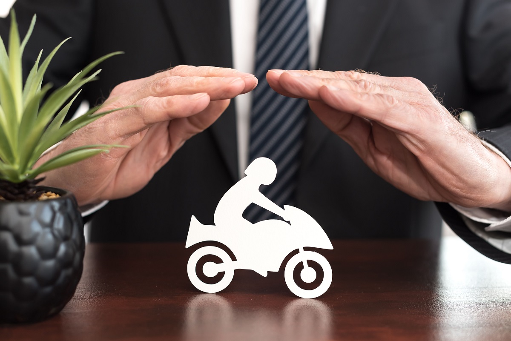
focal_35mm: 50
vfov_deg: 27.0
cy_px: 170
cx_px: 256
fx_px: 710
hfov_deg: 39.6
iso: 400
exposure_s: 1/200
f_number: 3.5
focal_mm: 50
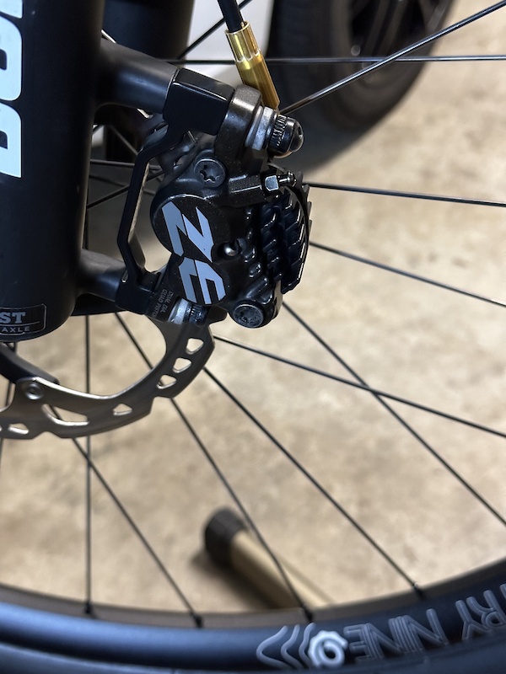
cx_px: 253
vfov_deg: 39.7
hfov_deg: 30.3
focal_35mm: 48
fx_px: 936
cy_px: 337
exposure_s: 1/30
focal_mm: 6.86
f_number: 1.78
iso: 640
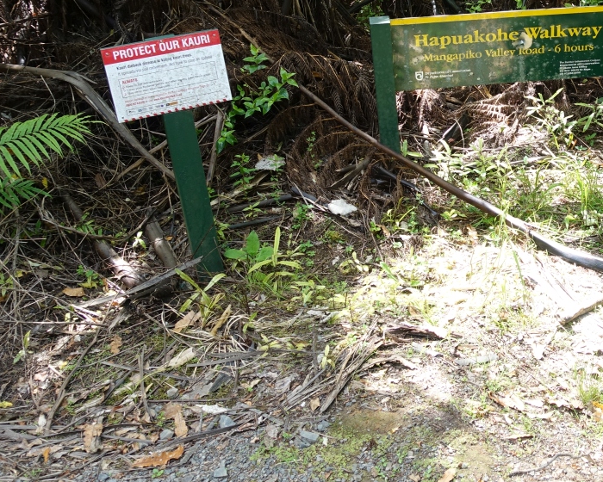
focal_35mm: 44
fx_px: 785
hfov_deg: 40.1
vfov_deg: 33.4
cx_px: 495
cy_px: 119
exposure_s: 1/80
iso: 125
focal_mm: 8.8
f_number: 3.2
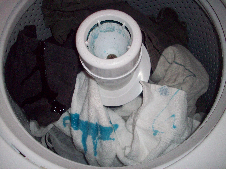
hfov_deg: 50.1
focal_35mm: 37
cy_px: 84
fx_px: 242
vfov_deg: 38.7
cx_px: 113
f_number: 2.8
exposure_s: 1/45
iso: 160
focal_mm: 6.2
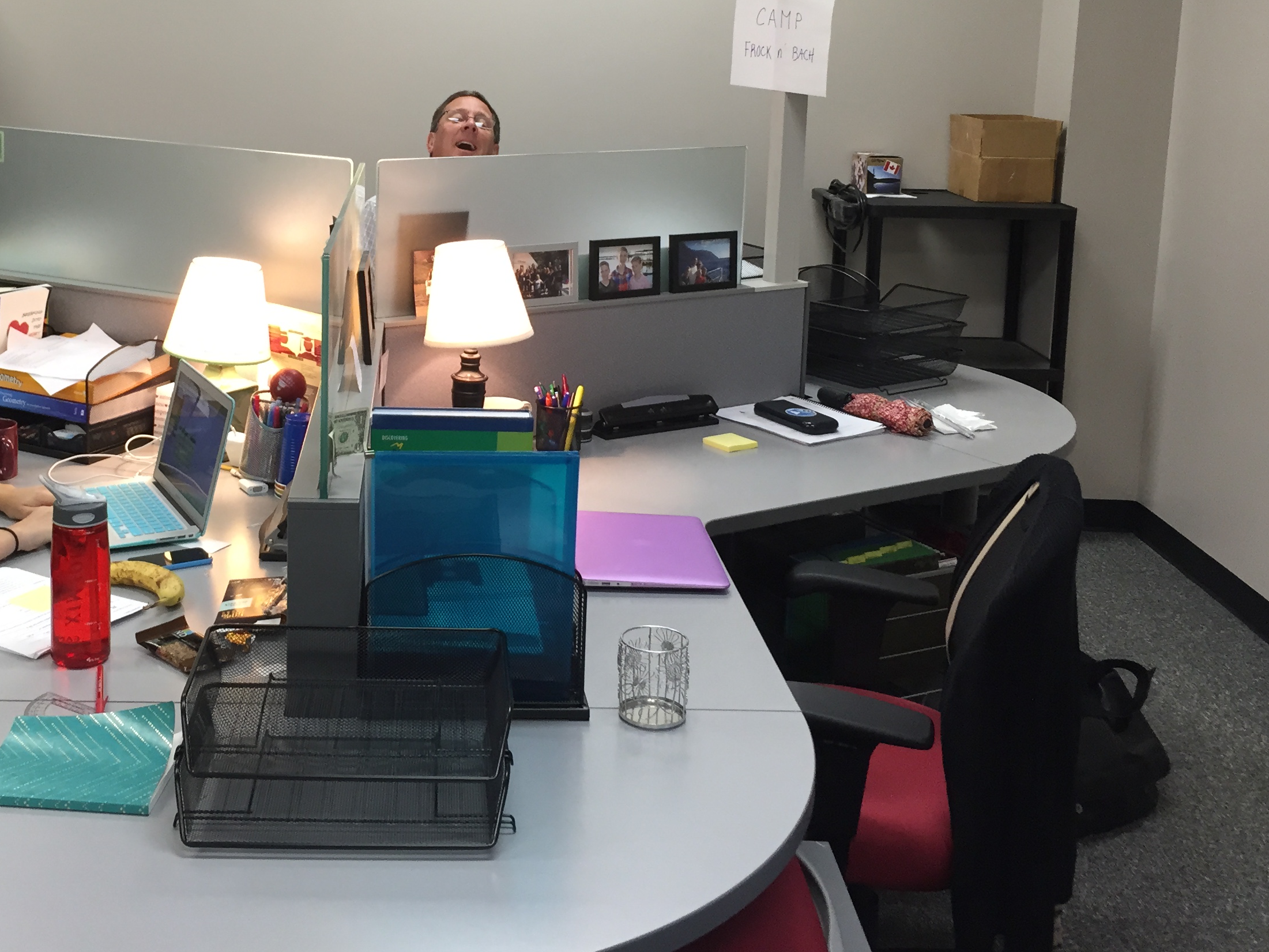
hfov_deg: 43.3
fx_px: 1576
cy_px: 253
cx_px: 440
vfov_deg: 33.0
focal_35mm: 43
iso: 80
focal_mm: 4.15
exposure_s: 1/30
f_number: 2.2
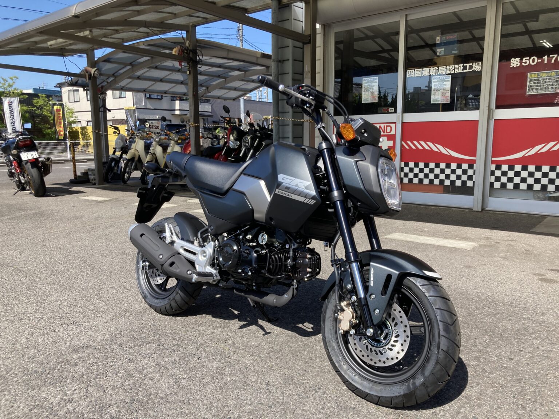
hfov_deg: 63.4
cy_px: 210
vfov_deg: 49.7
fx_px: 452
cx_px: 280
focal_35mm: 28
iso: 20
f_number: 1.8
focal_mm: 3.99
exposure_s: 1/941
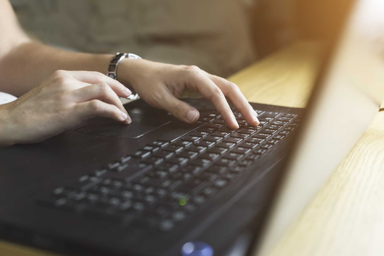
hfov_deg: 38.9
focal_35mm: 51
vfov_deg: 26.5
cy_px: 130
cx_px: 189
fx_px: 544
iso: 800
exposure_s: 1/80
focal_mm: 50
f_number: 3.5
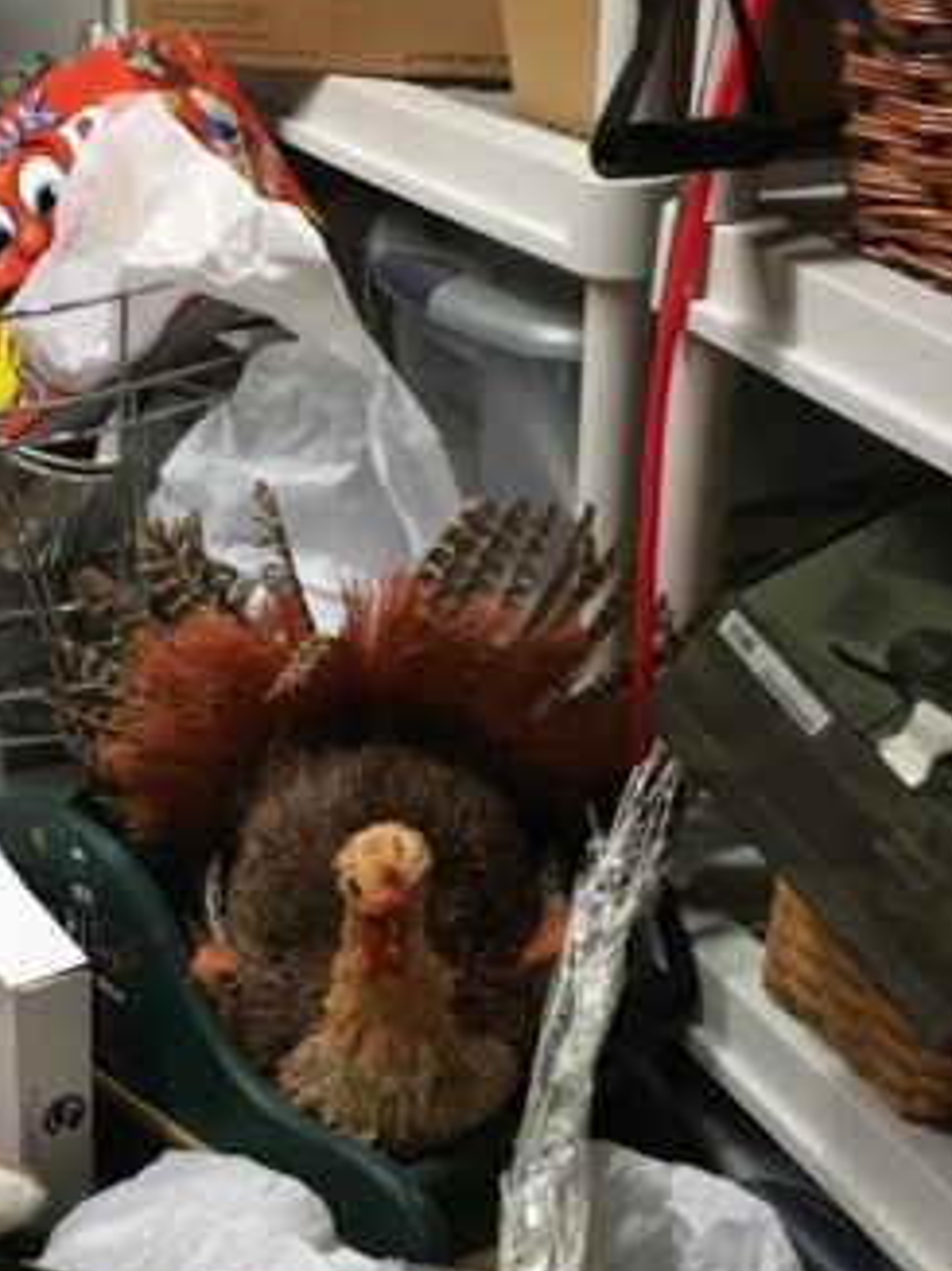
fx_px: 2385
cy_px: 760
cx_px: 187
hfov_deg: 22.3
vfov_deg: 29.8
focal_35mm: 65
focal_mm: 4.15
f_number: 2.2
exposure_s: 1/20
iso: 200
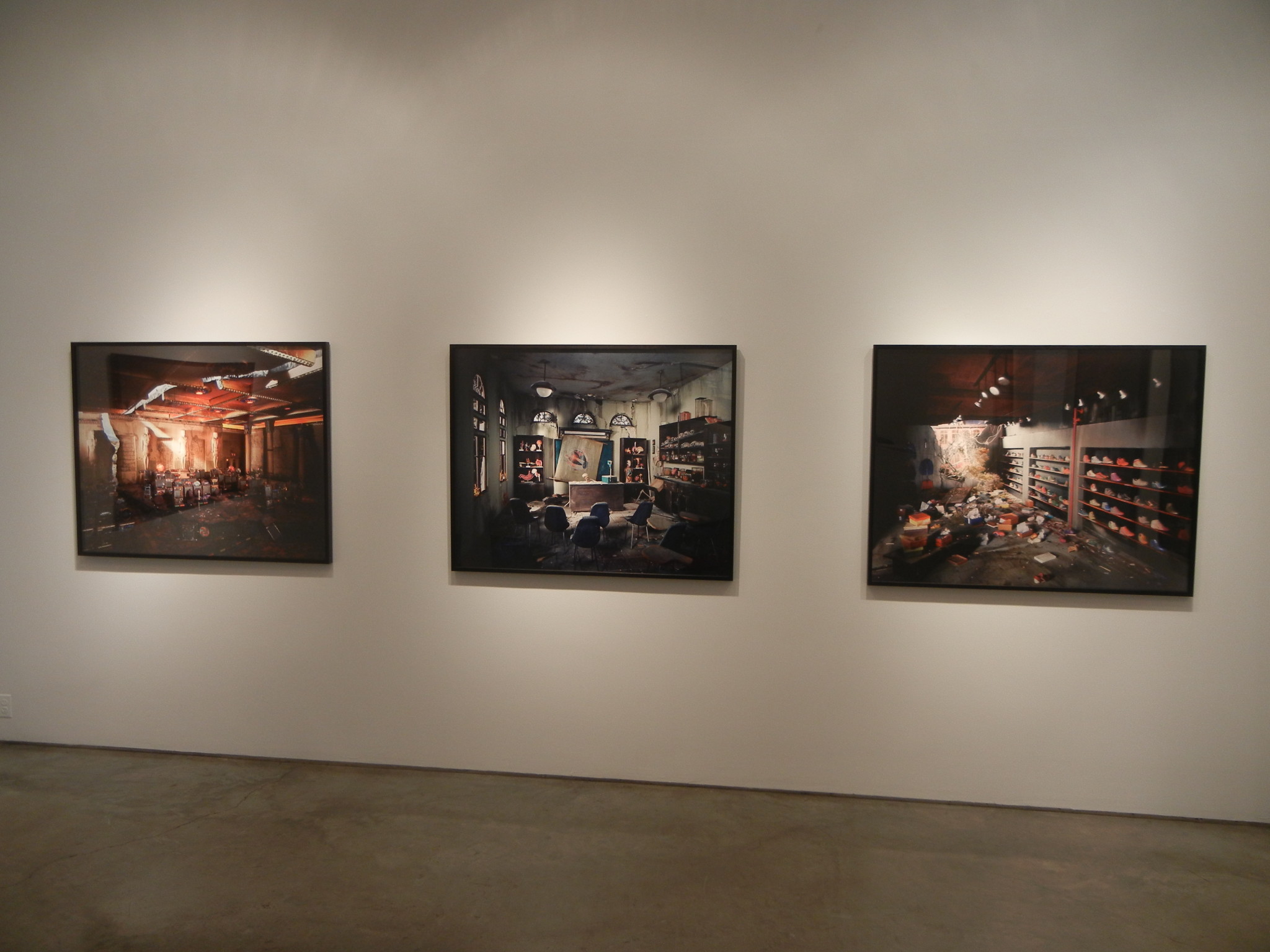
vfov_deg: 46.8
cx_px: 635
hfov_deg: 60.0
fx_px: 1101
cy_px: 476
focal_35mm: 30
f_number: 3.5
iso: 160
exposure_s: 1/35.5
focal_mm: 5.4
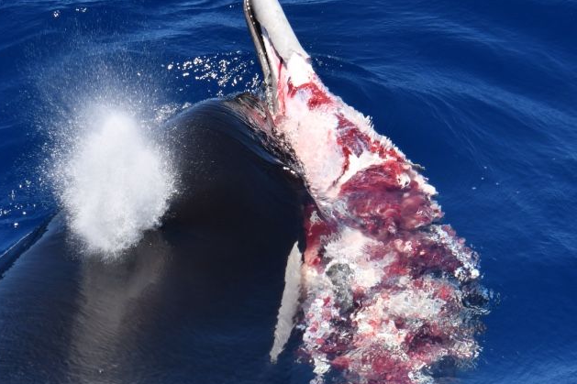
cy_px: 198
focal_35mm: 649
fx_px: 10399
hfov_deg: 3.2
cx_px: 225
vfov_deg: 2.1
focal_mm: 340
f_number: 6.3
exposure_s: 1/1600
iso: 400
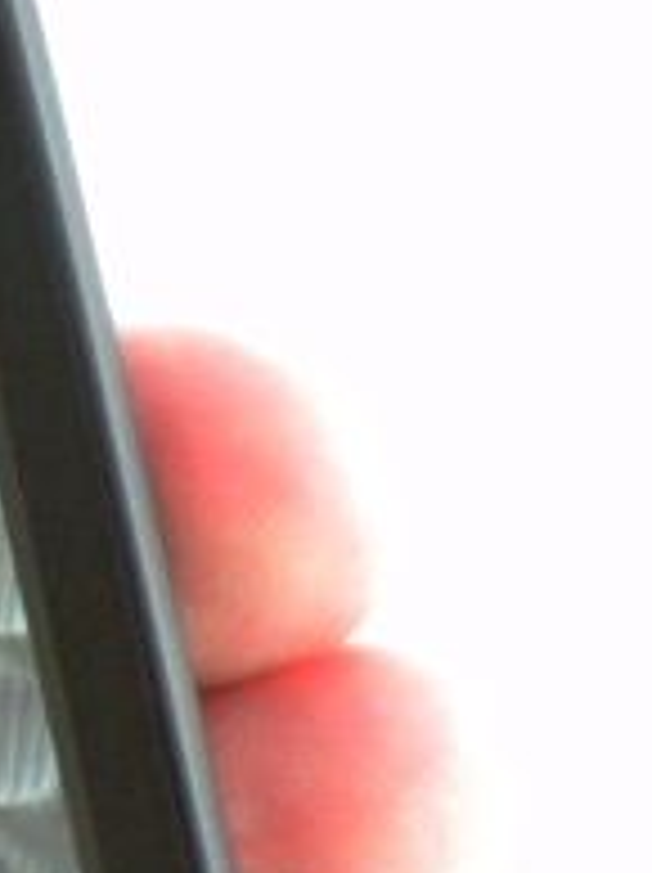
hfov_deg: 7.3
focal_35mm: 193
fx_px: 4858
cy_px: 958
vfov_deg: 10.1
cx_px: -728
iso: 400
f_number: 5
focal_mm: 7.32
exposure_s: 1/20
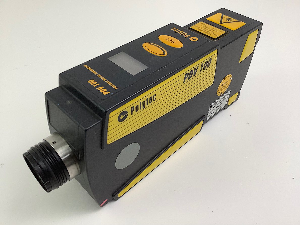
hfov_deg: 58.3
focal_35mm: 31
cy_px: 112
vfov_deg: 45.4
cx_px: 150
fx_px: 269
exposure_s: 1/100
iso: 50
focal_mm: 3.3
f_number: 2.4
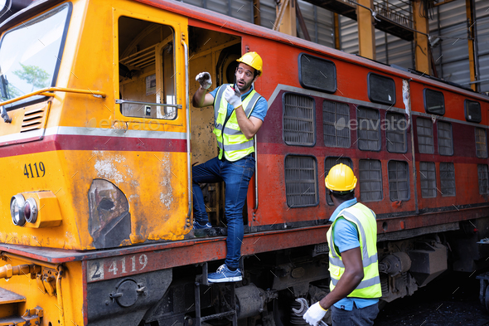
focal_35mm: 35
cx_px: 244
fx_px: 475
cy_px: 163
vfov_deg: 37.8
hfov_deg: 54.4
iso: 100
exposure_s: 1/500
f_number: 1.4
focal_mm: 35
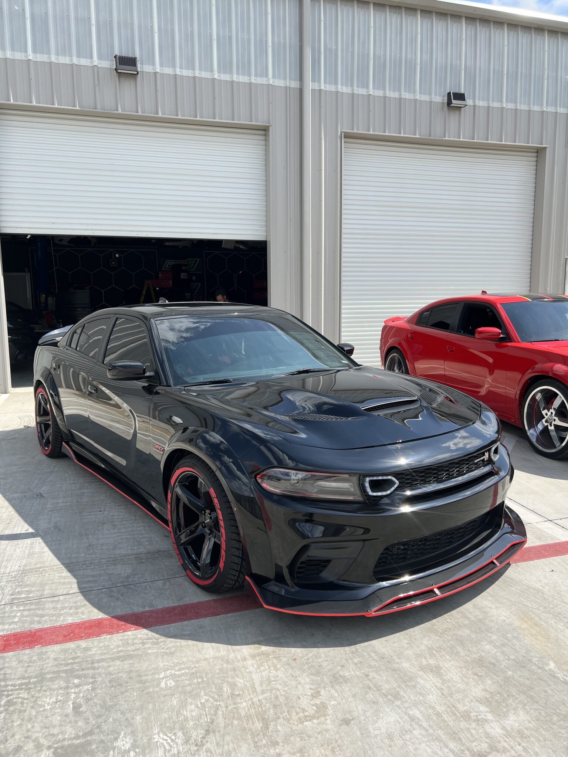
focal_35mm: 26
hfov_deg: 53.1
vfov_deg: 67.3
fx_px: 569
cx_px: 284
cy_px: 378
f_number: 1.5
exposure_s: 1/3165
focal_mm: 5.7
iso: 50
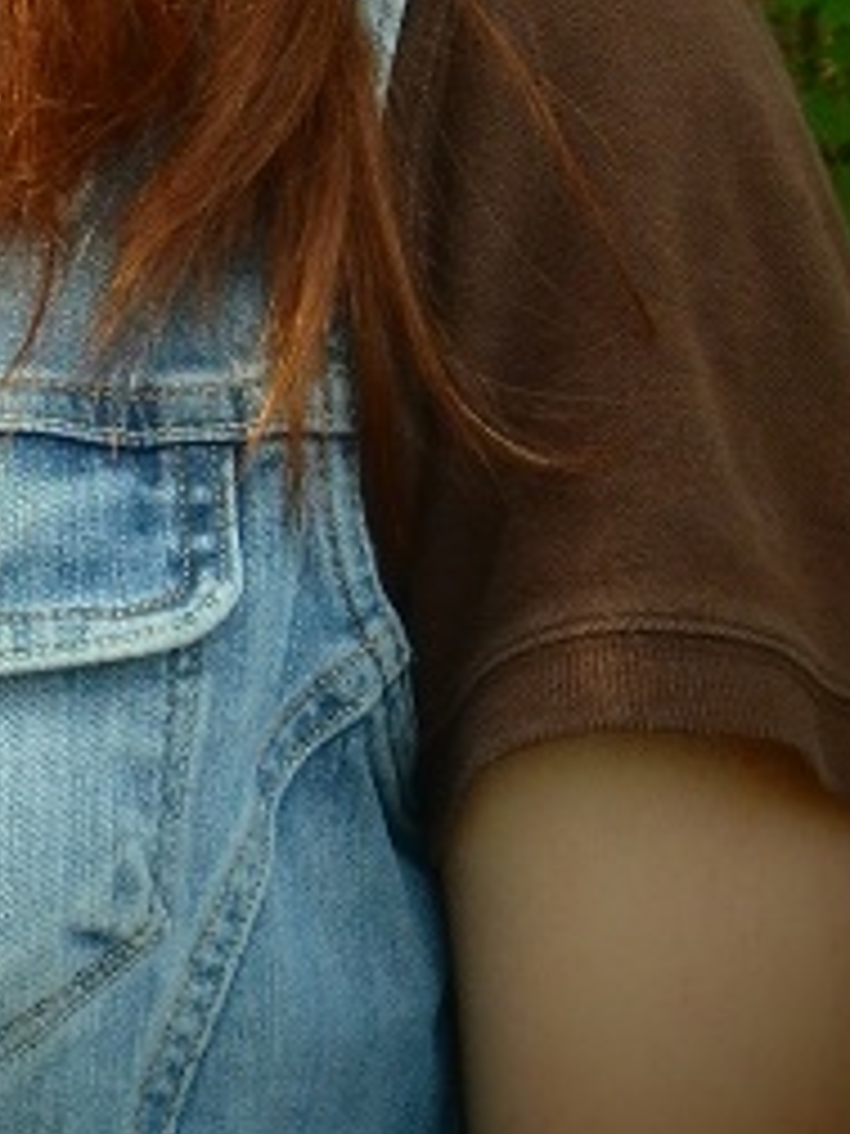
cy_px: -288
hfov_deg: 4.4
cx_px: -409
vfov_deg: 5.9
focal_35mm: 333
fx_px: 10902
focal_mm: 18.7
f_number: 5.7
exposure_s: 1/125
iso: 320
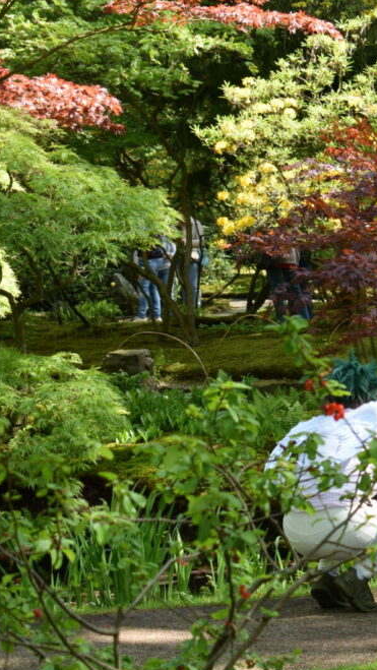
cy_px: 342
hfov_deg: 7.1
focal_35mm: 167
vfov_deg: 12.9
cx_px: 611
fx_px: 2966
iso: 200
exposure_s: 1/125
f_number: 5.6
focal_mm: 55
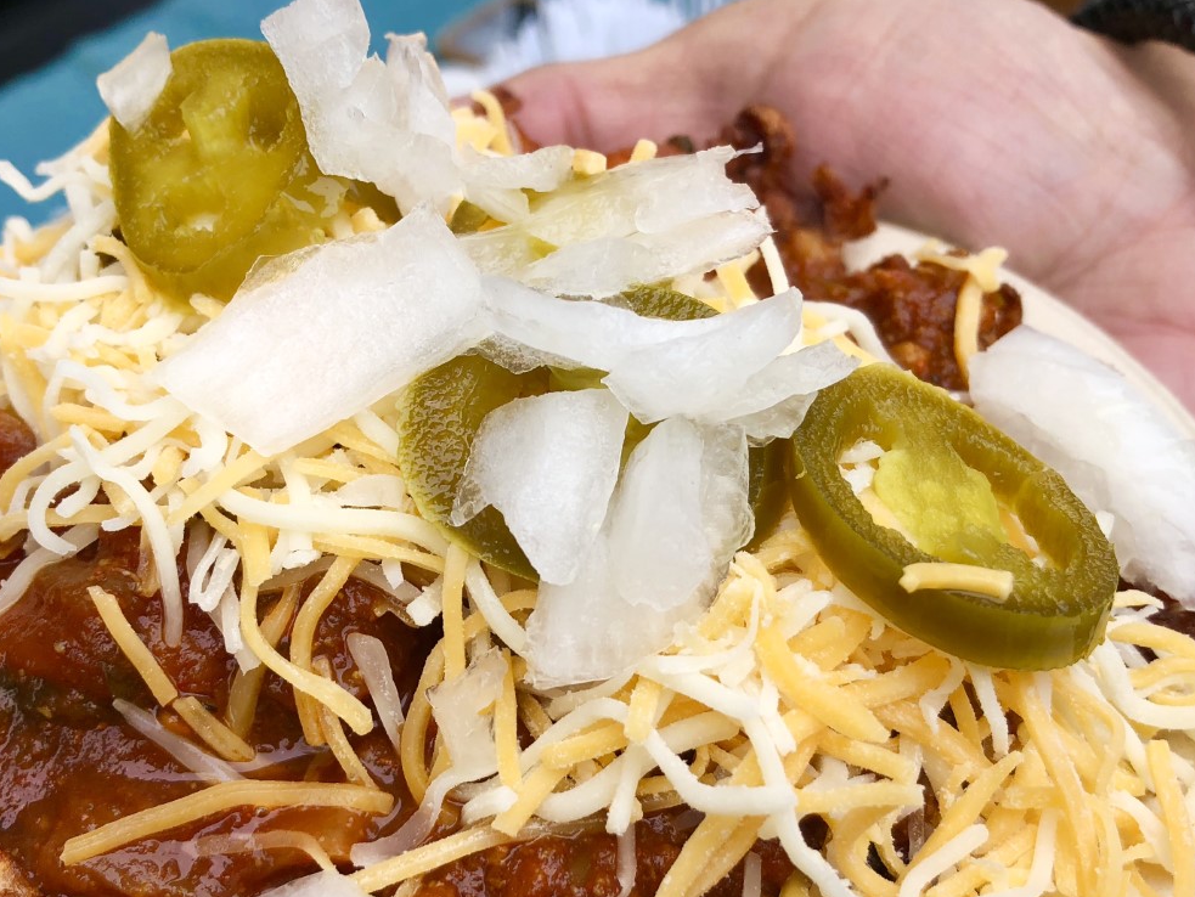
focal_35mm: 41
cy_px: 613
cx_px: 552
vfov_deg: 34.8
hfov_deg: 45.7
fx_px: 1416
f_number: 1.8
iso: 20
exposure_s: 1/607
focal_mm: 3.99
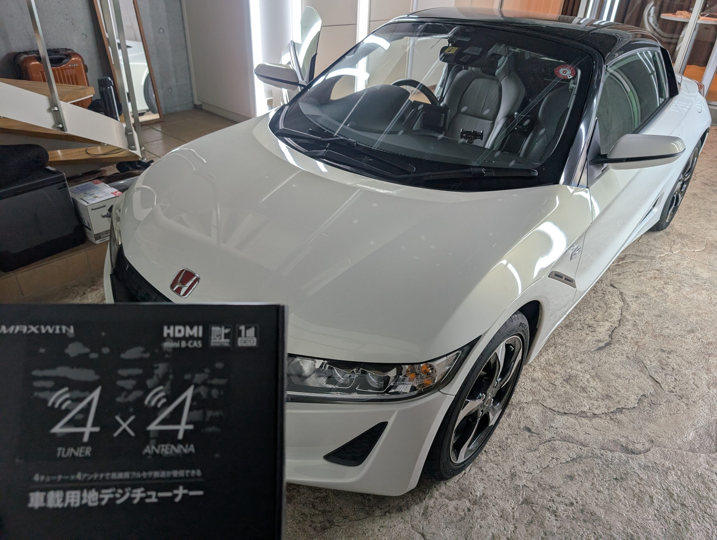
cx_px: 358
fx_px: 498
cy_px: 270
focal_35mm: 24
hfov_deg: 71.5
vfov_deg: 56.9
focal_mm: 6.9
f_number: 1.68
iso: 32
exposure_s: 1/60
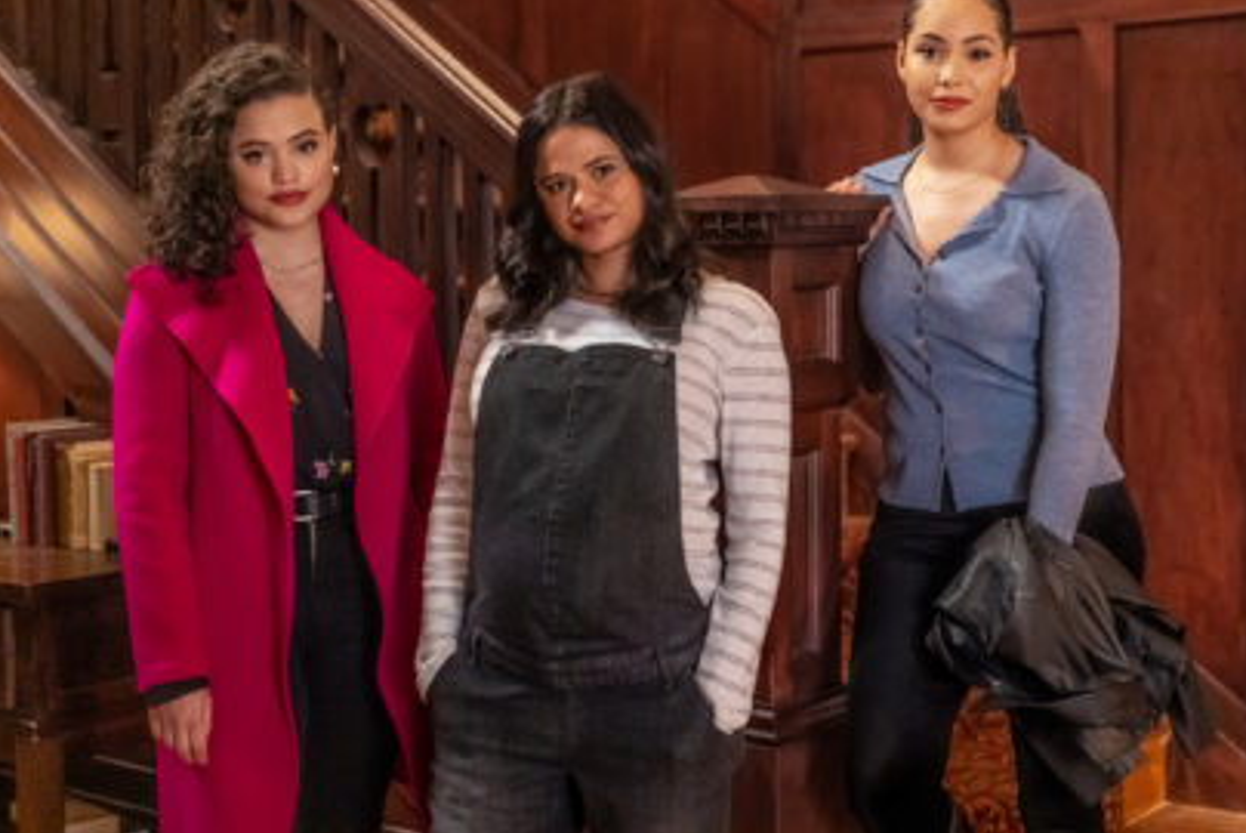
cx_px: 660
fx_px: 2043
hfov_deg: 33.9
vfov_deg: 23.0
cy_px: 390
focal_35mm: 59
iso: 3200
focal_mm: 55
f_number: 2
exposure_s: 1/125
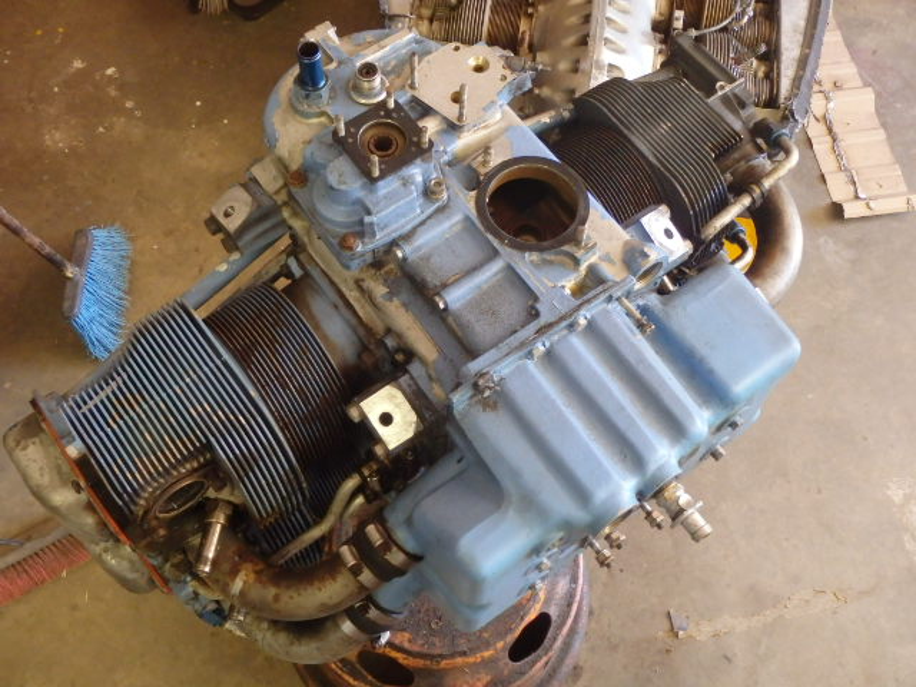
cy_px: 344
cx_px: 458
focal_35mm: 43
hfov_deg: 43.9
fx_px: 1138
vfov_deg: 33.6
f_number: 4.8
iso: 800
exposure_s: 1/20
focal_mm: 7.7
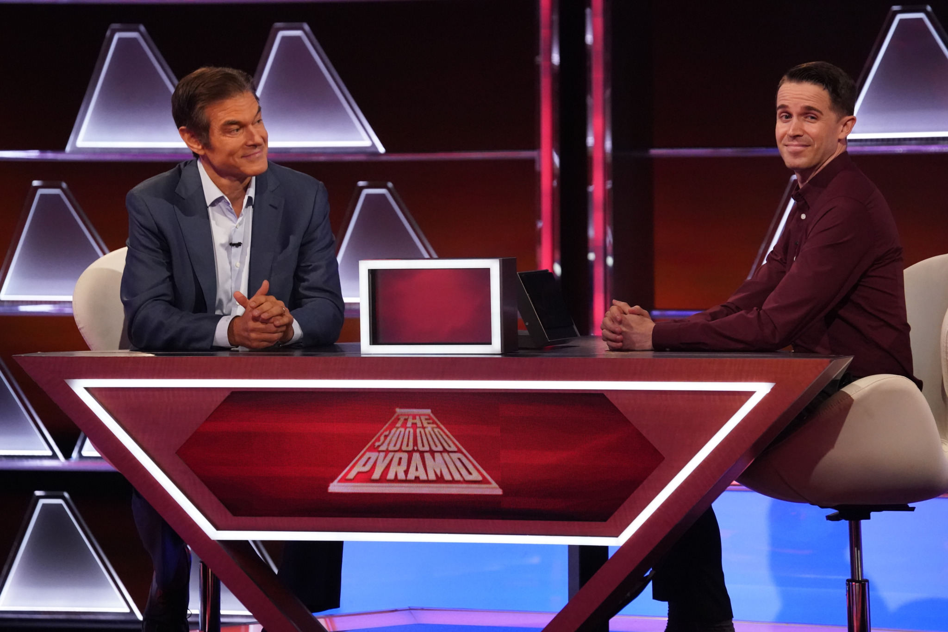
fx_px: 5266
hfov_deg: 10.3
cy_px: 316
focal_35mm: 200
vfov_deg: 6.9
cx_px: 474
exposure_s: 1/640
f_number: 5
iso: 10000
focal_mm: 200
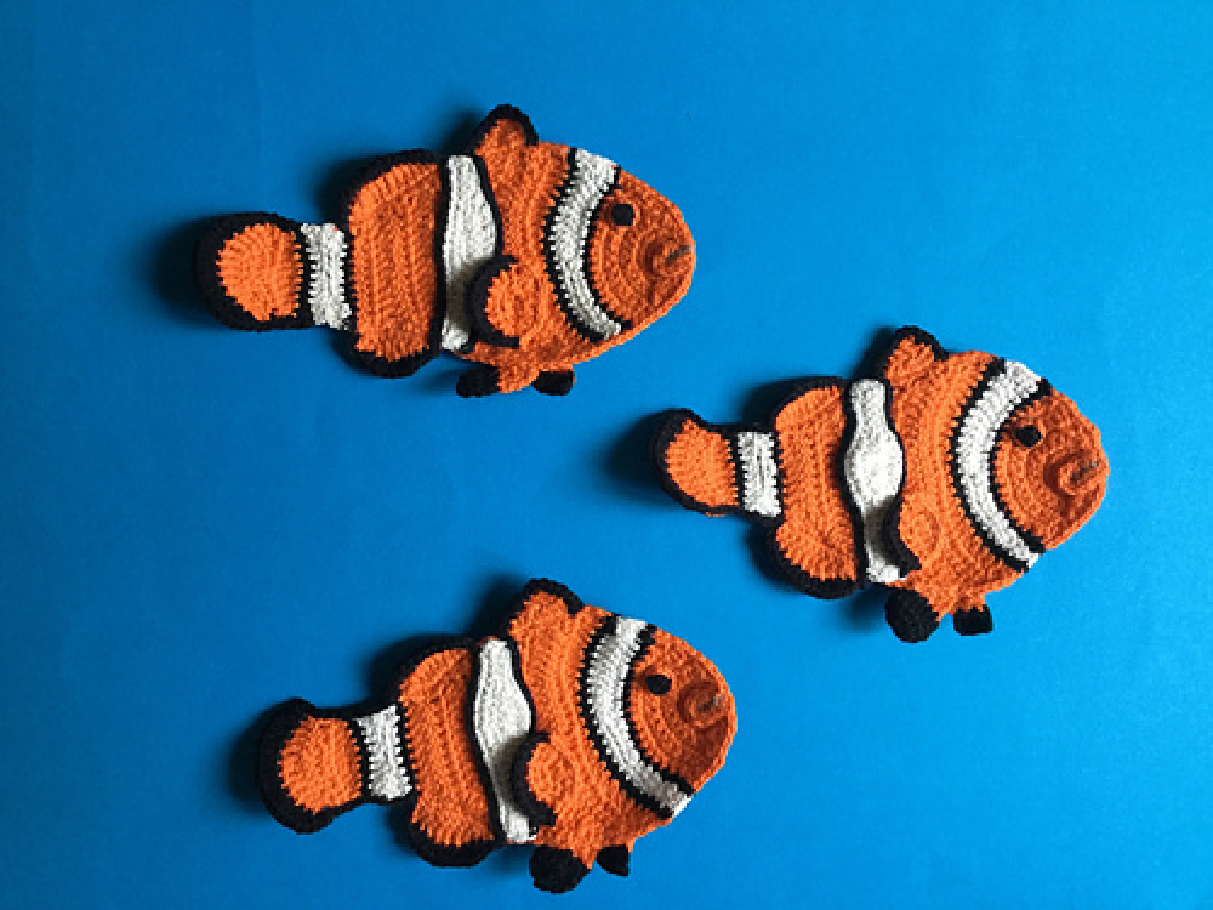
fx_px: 1086
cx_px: 606
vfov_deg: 45.4
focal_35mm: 31
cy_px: 455
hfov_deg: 58.4
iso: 160
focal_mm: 3.3
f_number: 2.4
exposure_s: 1/33
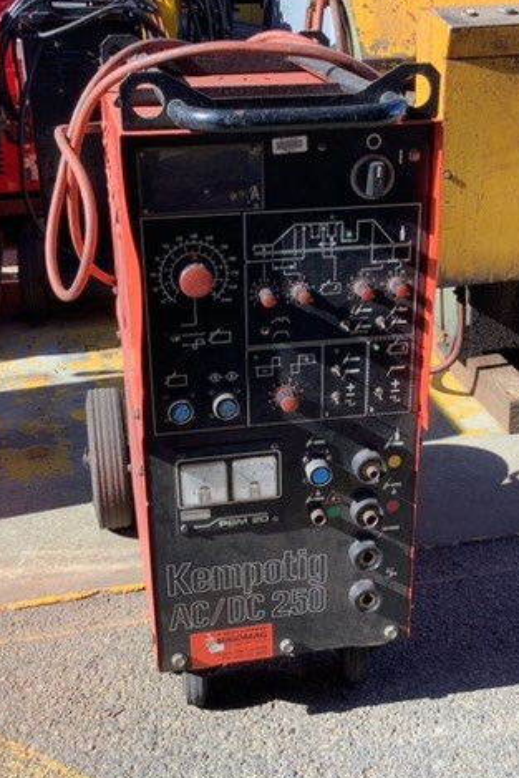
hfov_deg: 30.5
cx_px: 279
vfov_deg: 44.5
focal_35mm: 44
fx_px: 951
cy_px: 388
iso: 25
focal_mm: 3.3
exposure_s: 1/302
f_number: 2.4
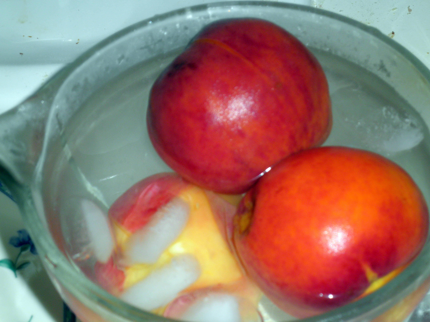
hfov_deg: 22.5
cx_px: 215
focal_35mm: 87
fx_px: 1081
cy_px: 161
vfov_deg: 17.0
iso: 100
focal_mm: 15.4
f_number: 4.9
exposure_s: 1/100
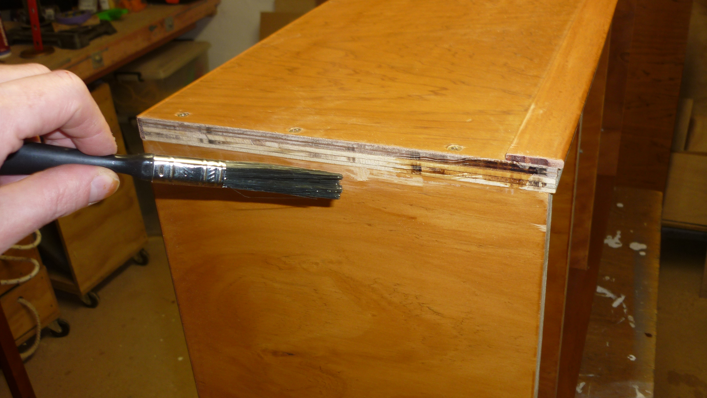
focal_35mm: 36
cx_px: 353
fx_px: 675
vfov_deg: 32.8
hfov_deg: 55.3
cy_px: 166
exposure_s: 1/30
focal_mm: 5.5
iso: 100
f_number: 2.8
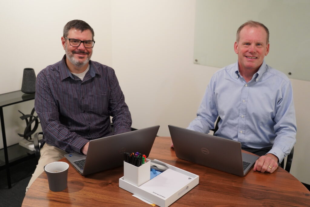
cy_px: 104
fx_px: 344
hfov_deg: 48.5
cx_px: 155
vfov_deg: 33.4
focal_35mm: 40
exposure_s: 1/160
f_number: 5
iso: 3200
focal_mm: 40
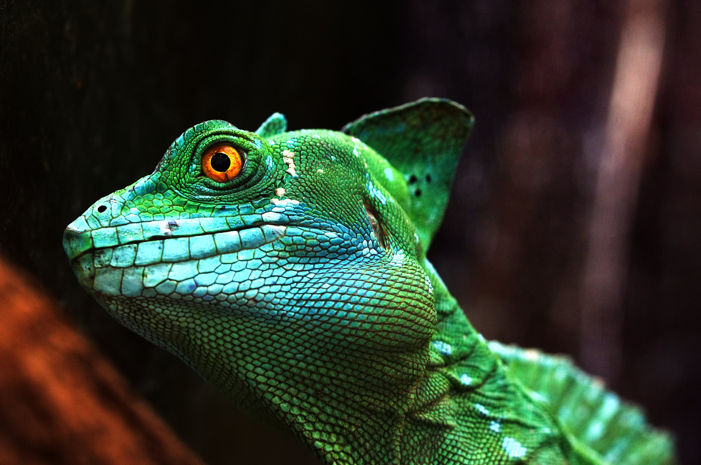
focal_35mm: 135
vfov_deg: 10.1
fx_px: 2624
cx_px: 350
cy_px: 232
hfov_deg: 15.2
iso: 1600
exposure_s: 1/200
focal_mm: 90
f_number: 8
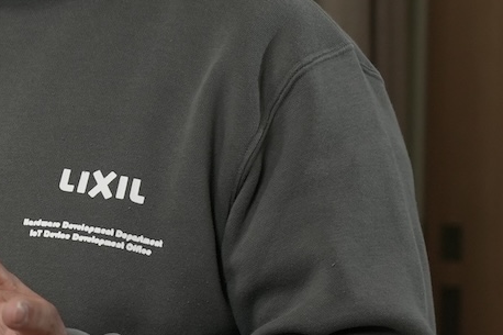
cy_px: 40
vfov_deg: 7.4
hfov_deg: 11.0
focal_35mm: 184
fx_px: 2570
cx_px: -119
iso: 1000
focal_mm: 61
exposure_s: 1/125
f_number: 5
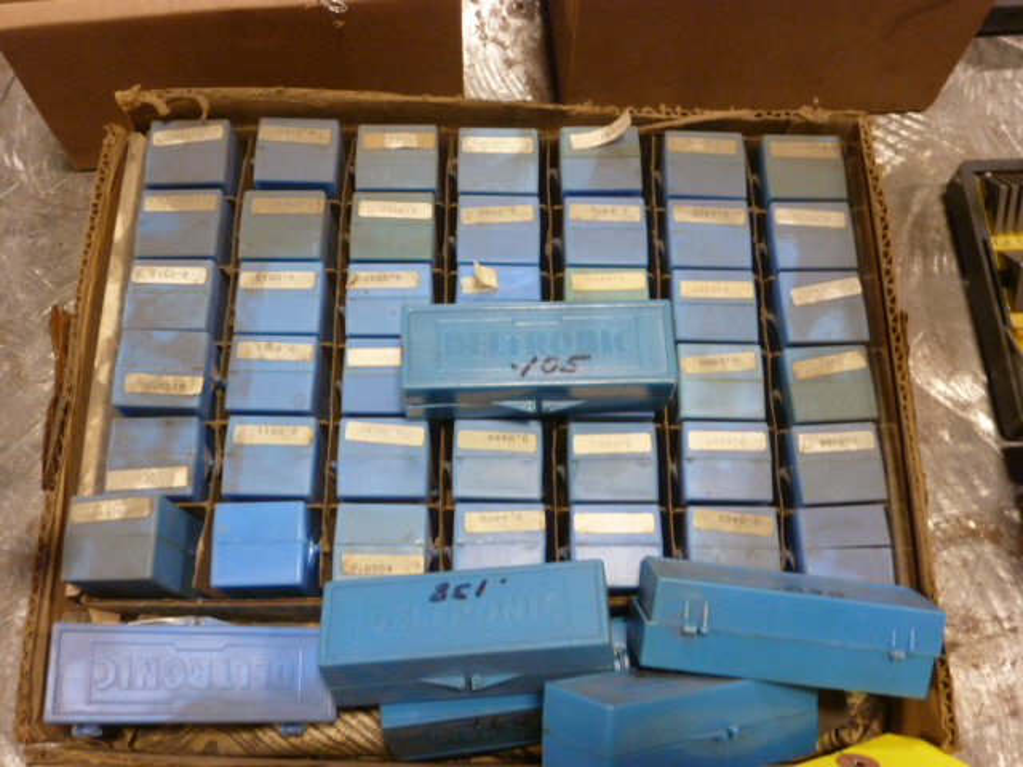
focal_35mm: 36
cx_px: 512
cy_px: 384
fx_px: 1064
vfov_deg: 39.7
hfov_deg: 51.4
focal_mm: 6.4
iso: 400
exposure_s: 1/8
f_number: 3.7
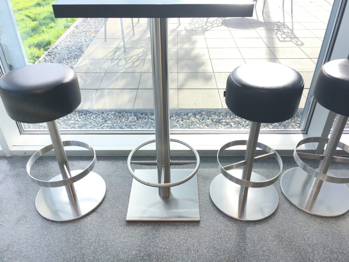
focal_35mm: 29
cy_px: 131
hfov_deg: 61.7
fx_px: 292
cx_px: 174
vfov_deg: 48.2
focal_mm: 4.15
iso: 25
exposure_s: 1/179
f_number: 2.2
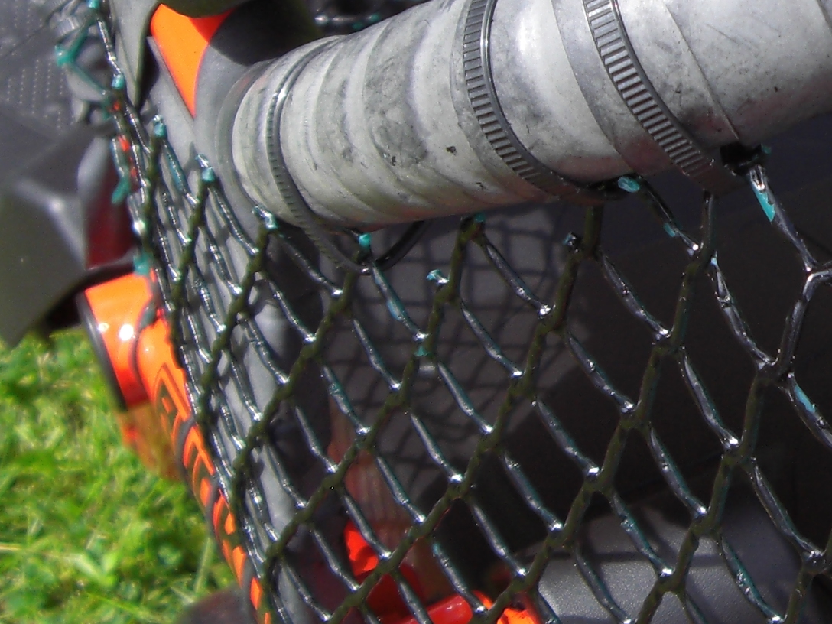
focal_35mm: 114
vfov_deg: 12.8
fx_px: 2740
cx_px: 1034
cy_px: 6
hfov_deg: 16.5
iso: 64
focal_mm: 6.2
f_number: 2.7
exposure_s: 1/500
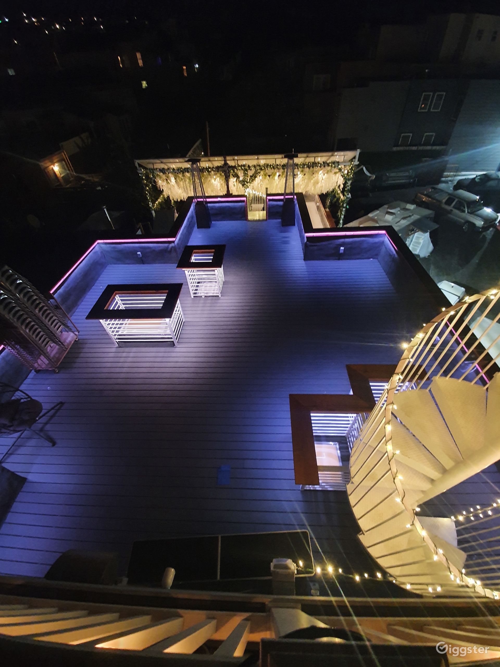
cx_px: 250
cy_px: 334
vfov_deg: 106.2
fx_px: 250
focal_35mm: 13
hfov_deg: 89.9
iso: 640
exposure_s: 1/11
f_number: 2.2
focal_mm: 1.8
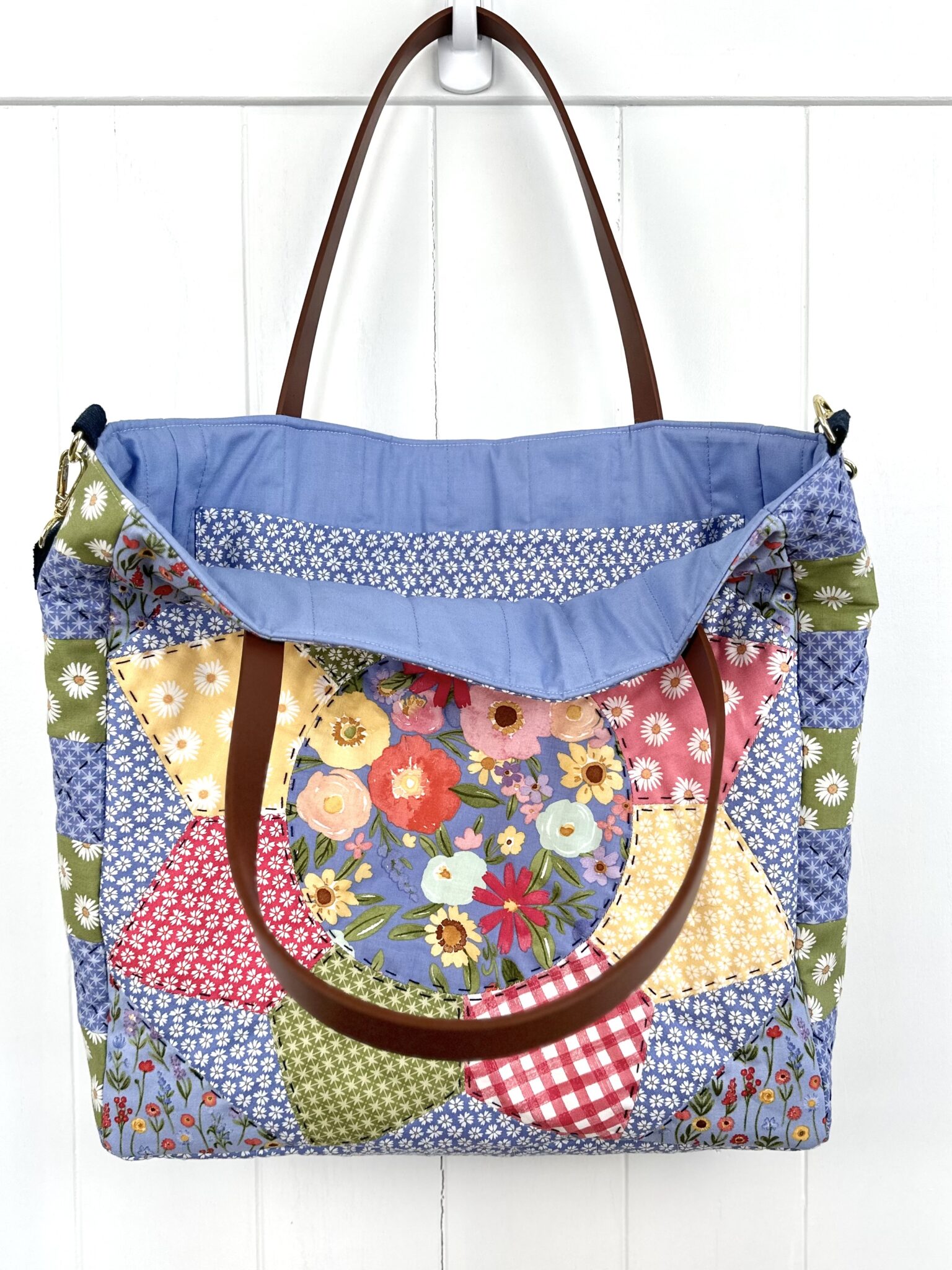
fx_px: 880
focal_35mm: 24
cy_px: 635
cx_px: 476
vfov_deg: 71.6
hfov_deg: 56.8
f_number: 1.78
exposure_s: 1/429
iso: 80
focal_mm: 6.86
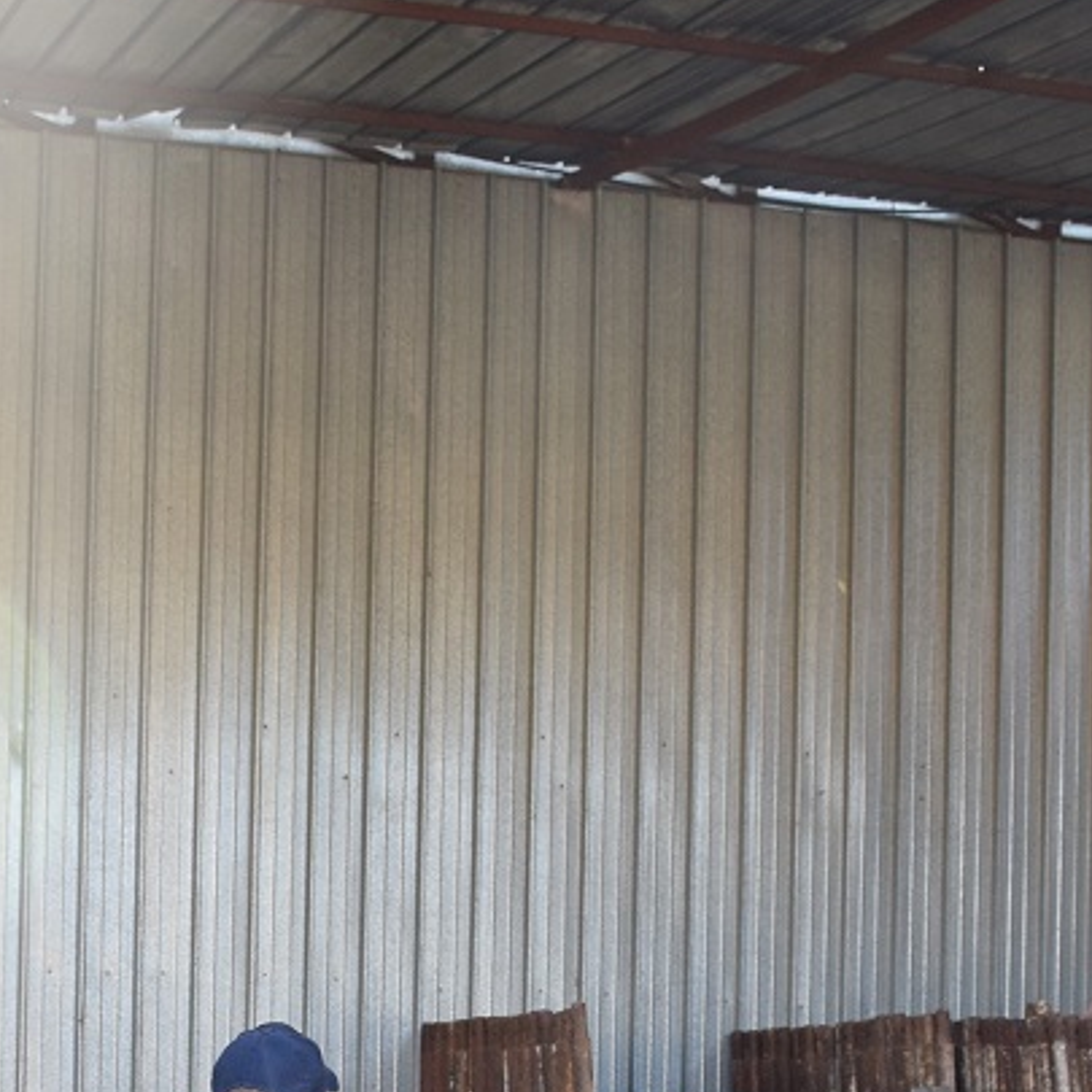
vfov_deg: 19.4
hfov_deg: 20.3
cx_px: 297
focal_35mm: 85
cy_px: 1265
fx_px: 3034
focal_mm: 18
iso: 400
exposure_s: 1/200
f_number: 7.1
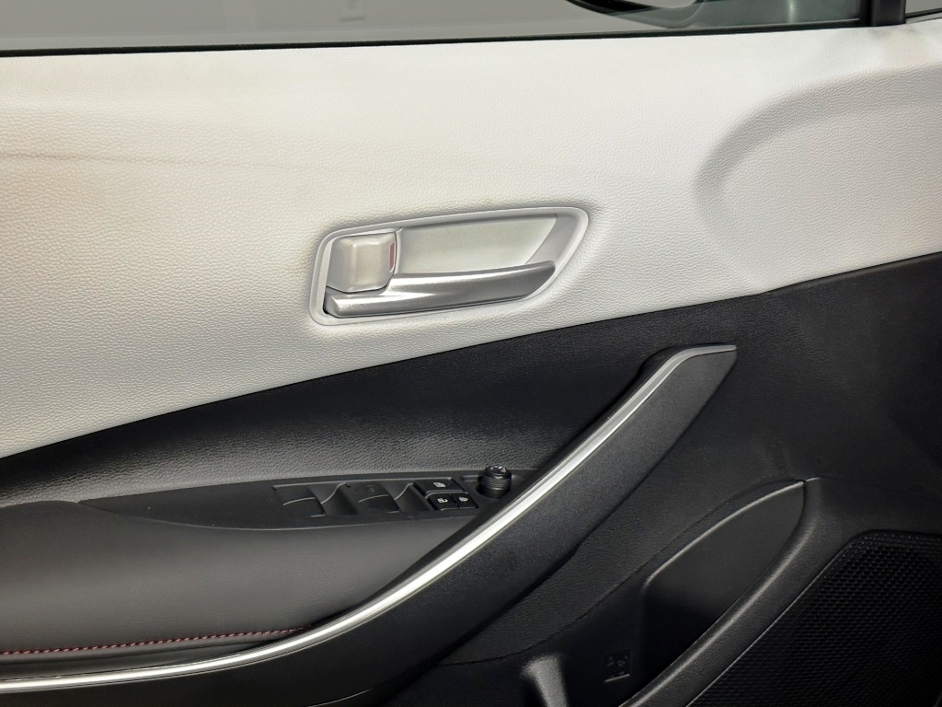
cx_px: 471
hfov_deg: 39.7
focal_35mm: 48
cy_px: 354
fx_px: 1306
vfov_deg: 30.3
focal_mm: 6.86
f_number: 1.78
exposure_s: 1/60
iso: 100
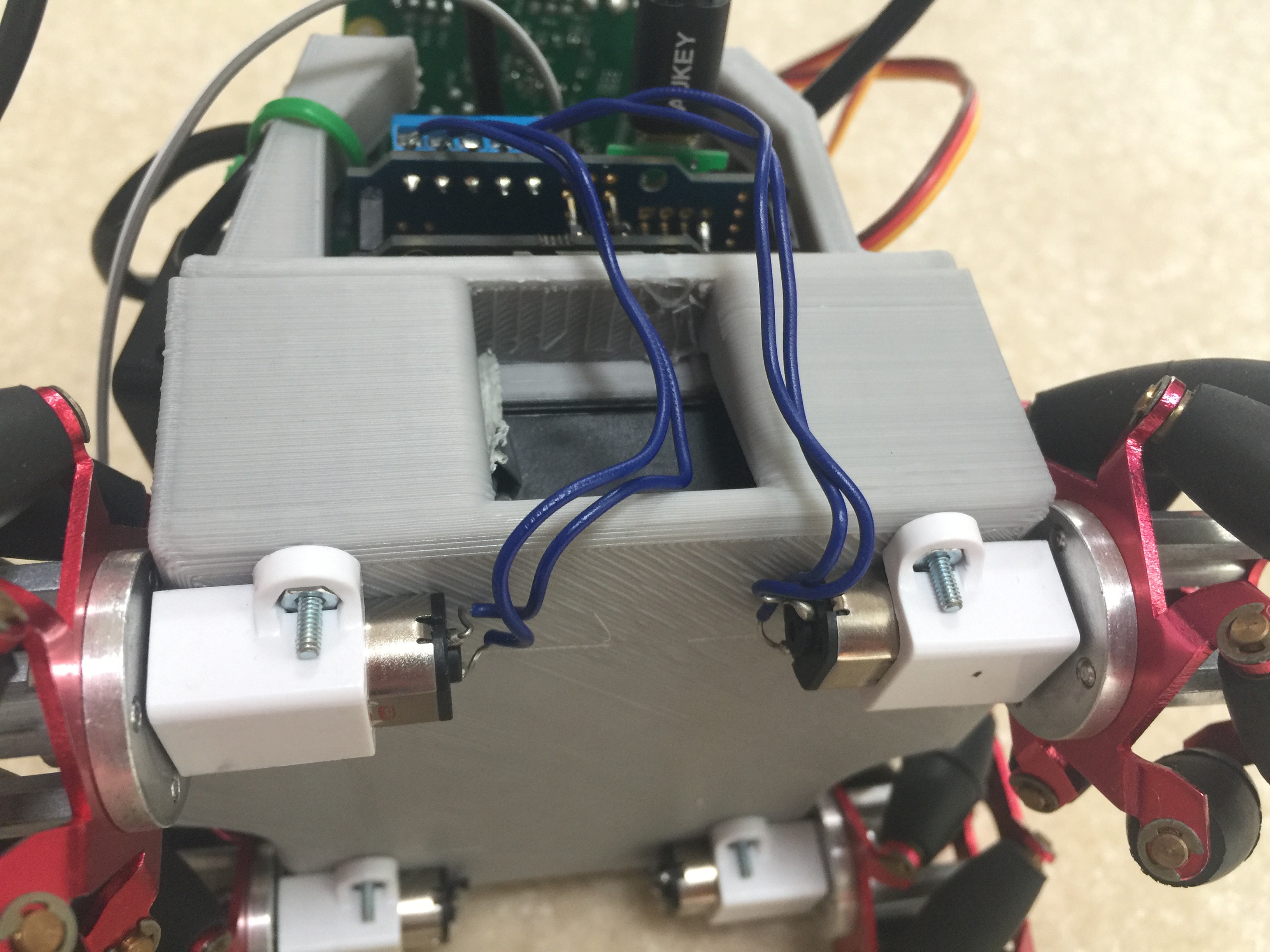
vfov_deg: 48.2
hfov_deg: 61.7
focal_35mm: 29
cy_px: 476
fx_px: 1064
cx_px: 635
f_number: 2.2
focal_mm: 4.15
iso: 64
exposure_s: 1/15
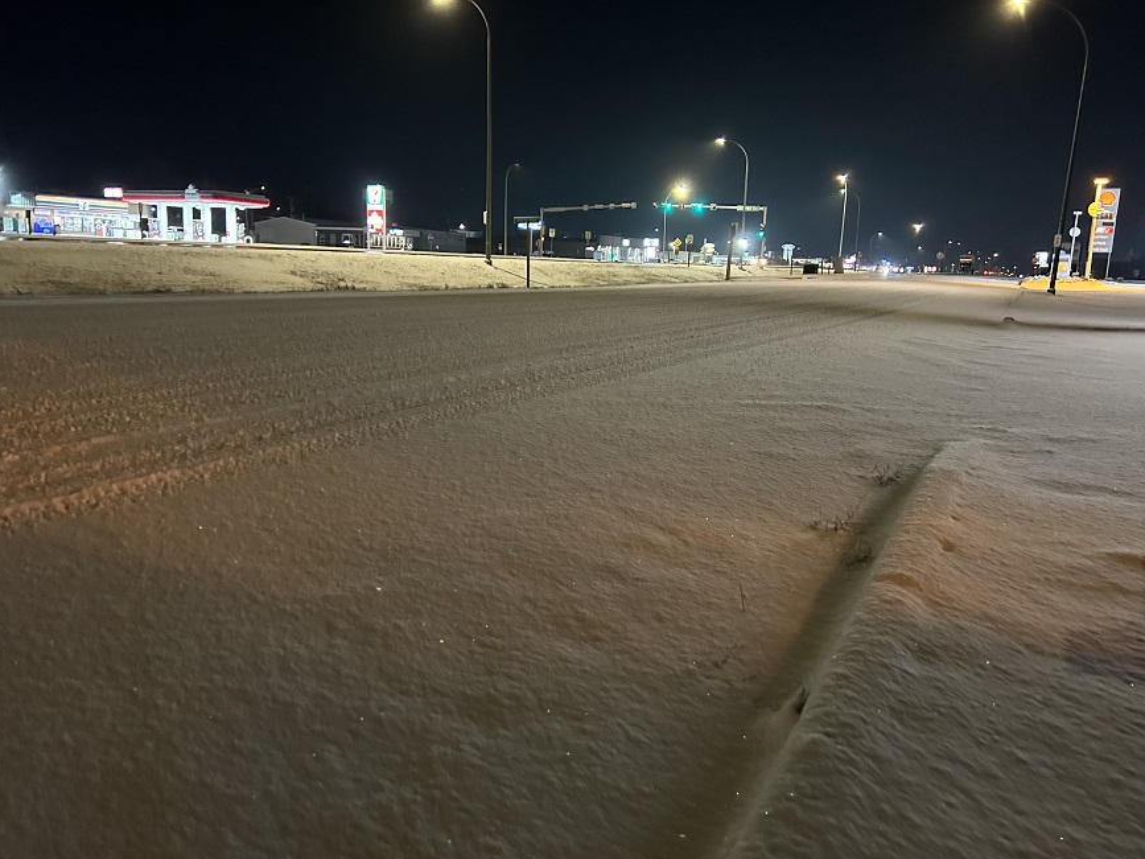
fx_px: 893
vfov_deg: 51.3
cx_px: 569
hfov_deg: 65.3
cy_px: 422
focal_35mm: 27
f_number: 1.5
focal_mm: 5.7
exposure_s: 1/30
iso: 640
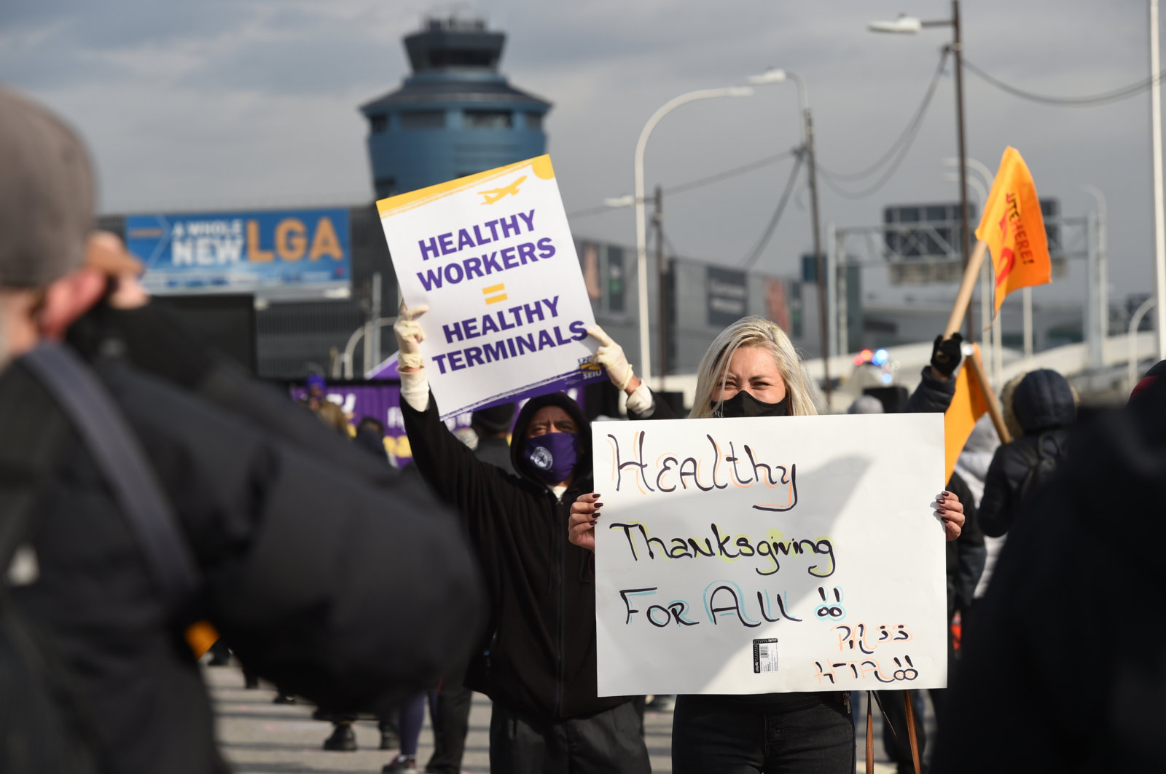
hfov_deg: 15.2
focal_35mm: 135
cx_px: 583
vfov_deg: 10.1
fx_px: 4368
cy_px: 387
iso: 140
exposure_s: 1/500
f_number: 6.3
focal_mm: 135
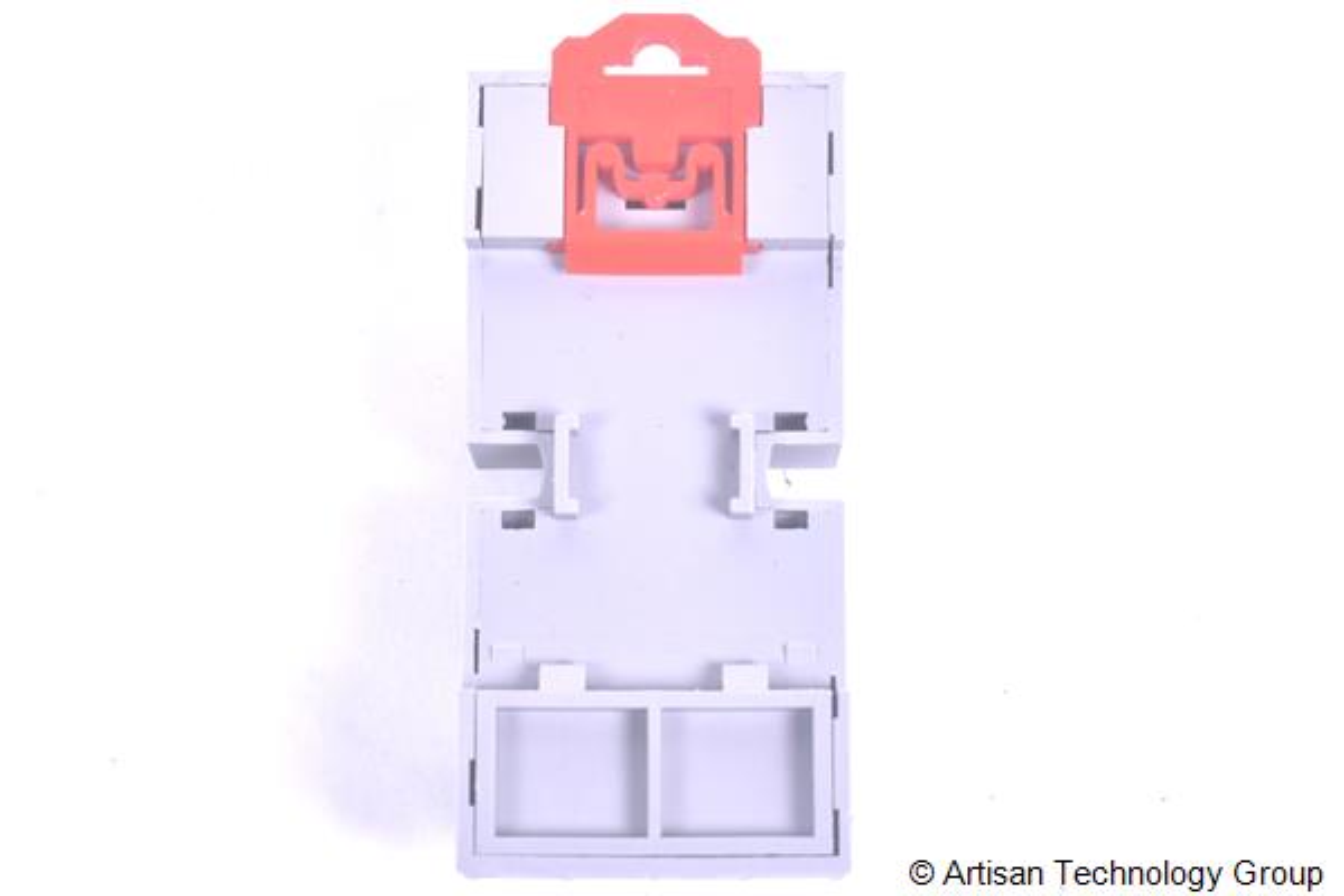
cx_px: 672
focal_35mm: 60
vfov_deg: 22.6
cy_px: 448
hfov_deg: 33.4
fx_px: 2240
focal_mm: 40
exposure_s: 1/200
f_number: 11
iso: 200
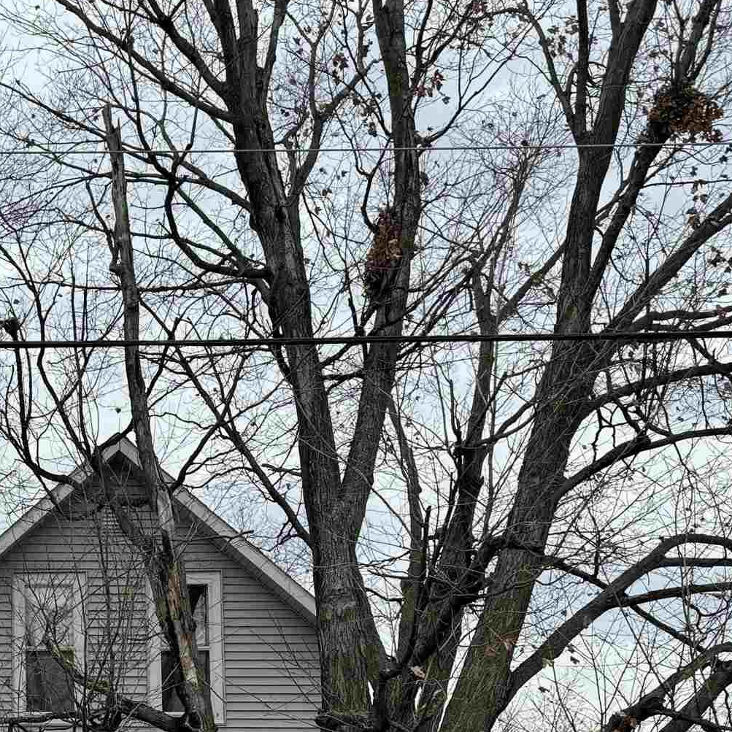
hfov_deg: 24.6
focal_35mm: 65
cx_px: -88
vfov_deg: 24.9
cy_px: 774
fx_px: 1555
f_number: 1.78
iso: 80
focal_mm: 6.86
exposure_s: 1/1524
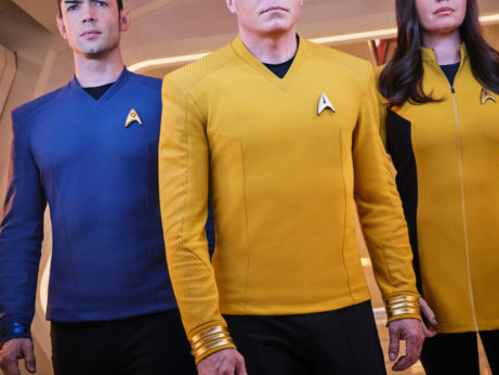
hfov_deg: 30.2
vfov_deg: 22.9
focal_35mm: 64
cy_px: 152
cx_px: 286
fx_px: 923
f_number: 9
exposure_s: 1/125
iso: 1600
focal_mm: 63
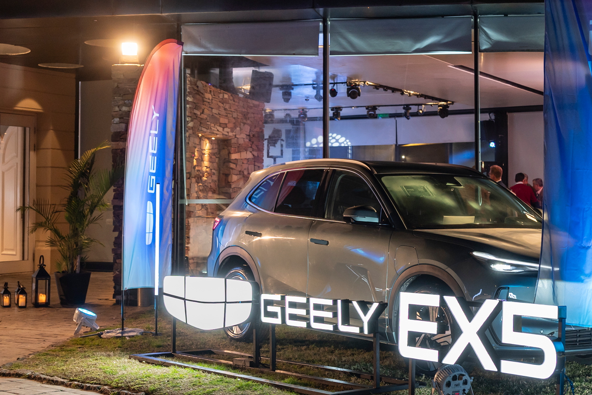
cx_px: 373
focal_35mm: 65
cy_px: 141
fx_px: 1068
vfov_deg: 20.9
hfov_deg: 30.8
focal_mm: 46
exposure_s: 1/100
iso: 800
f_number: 4.5
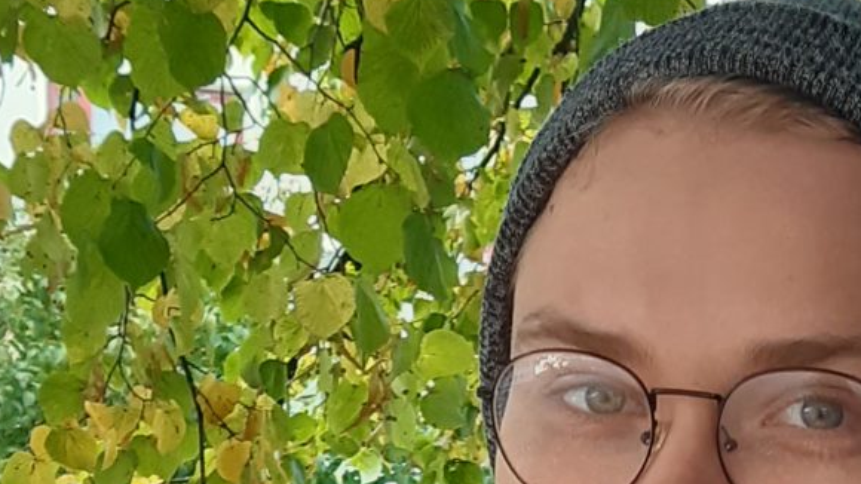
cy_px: 809
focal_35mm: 125
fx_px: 2853
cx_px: 684
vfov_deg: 9.3
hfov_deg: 17.0
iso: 80
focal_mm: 3.92
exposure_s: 1/113
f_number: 1.7
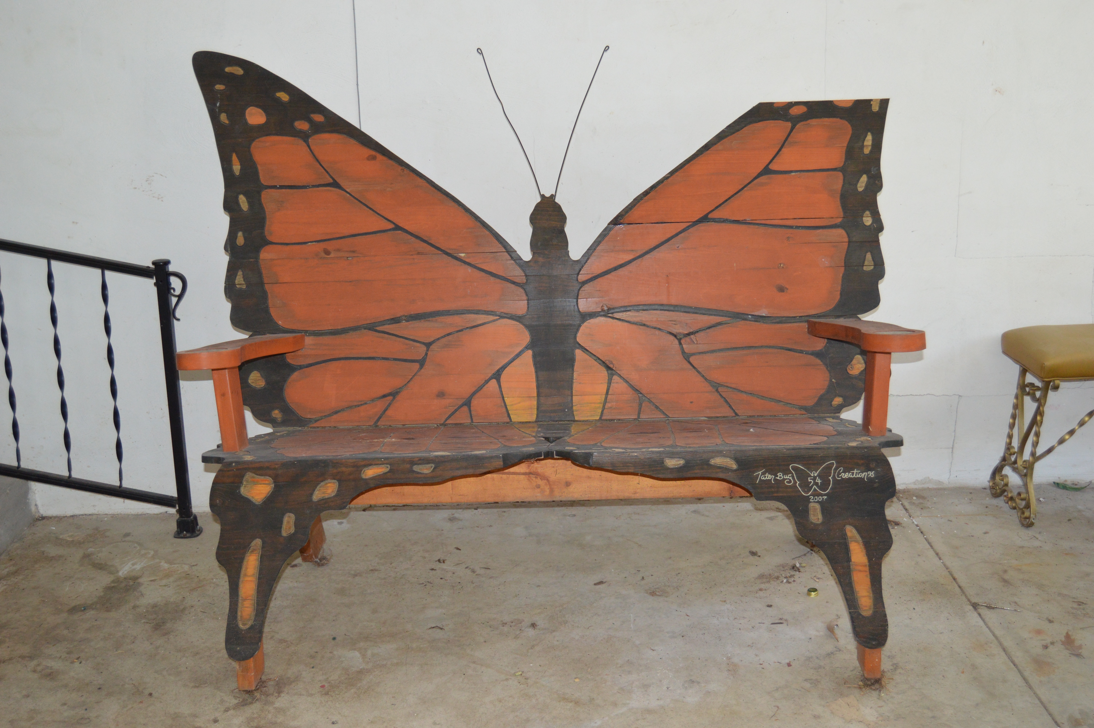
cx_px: 547
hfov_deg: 49.6
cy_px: 364
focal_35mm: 39
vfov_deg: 34.1
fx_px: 1184
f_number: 4
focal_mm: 26
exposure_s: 1/60
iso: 1000
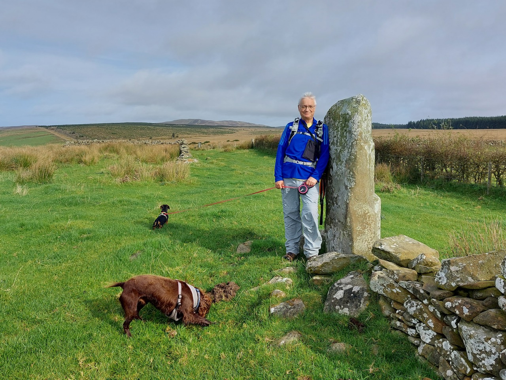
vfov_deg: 56.8
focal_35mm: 24
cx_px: 253
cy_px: 190
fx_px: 351
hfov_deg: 71.6
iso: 25
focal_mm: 5.23
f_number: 1.8
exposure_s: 1/1021
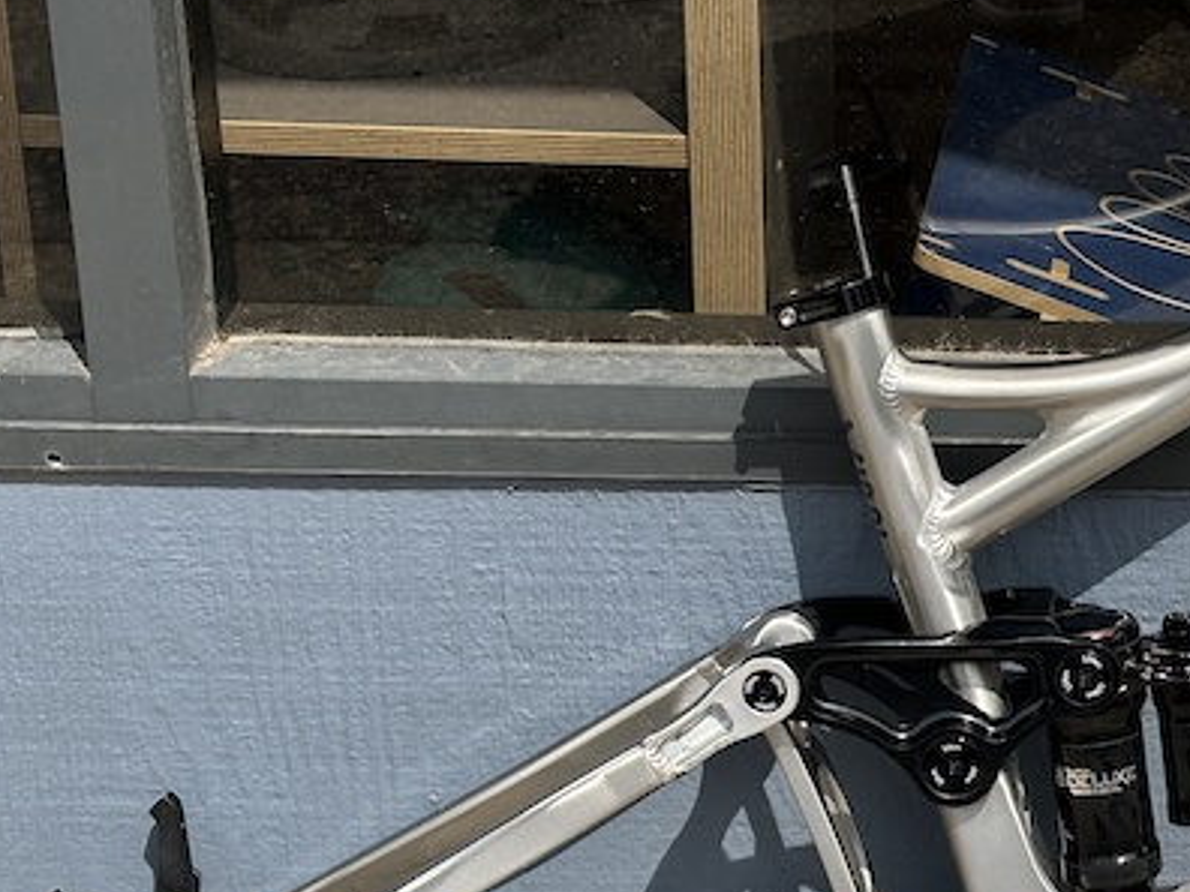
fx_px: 3610
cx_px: 1163
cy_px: 637
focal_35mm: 105
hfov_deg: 18.3
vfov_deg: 14.1
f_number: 1.6
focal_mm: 5.96
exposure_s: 1/2451
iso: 40
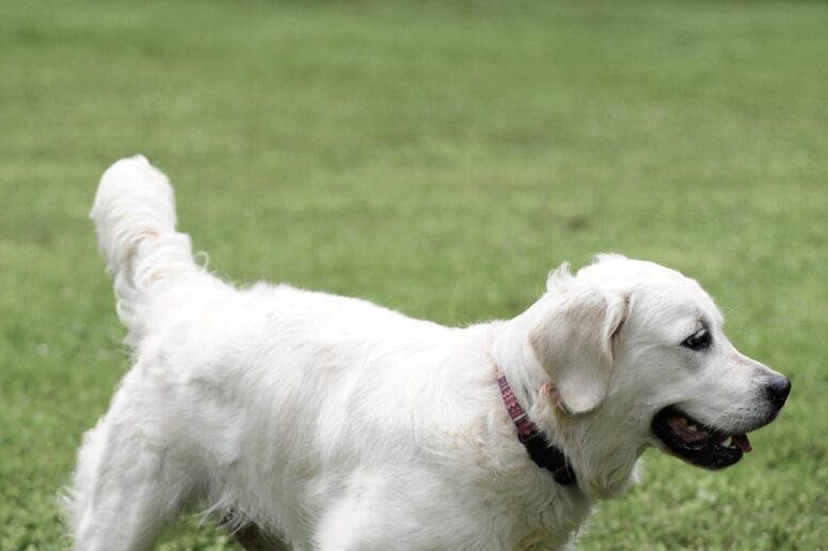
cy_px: 425
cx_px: 325
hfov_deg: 15.4
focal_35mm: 133
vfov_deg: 10.3
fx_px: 3056
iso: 200
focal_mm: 50
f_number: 2
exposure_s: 1/800
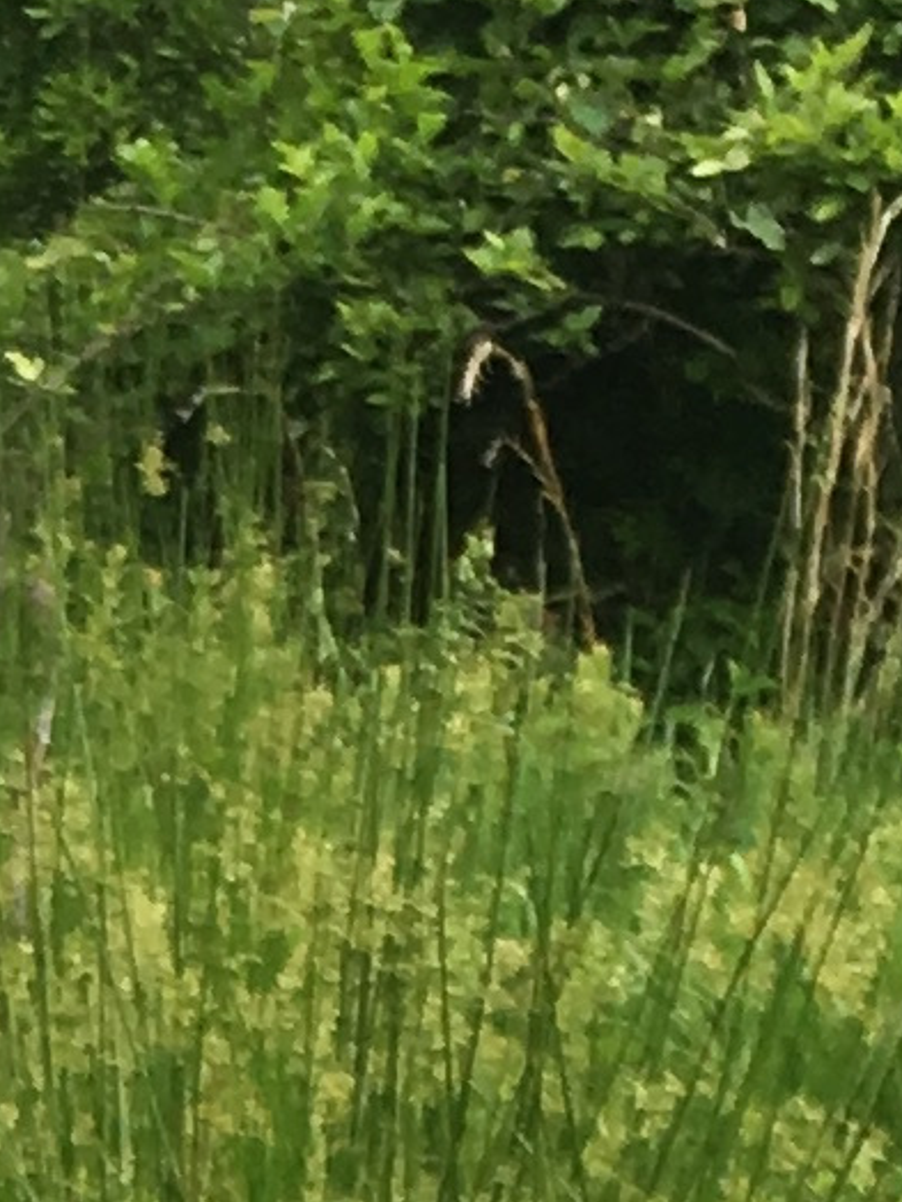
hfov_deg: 6.6
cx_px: -555
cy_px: 3055
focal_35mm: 223
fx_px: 7748
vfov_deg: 8.1
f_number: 2.2
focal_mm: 4.15
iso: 25
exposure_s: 1/635
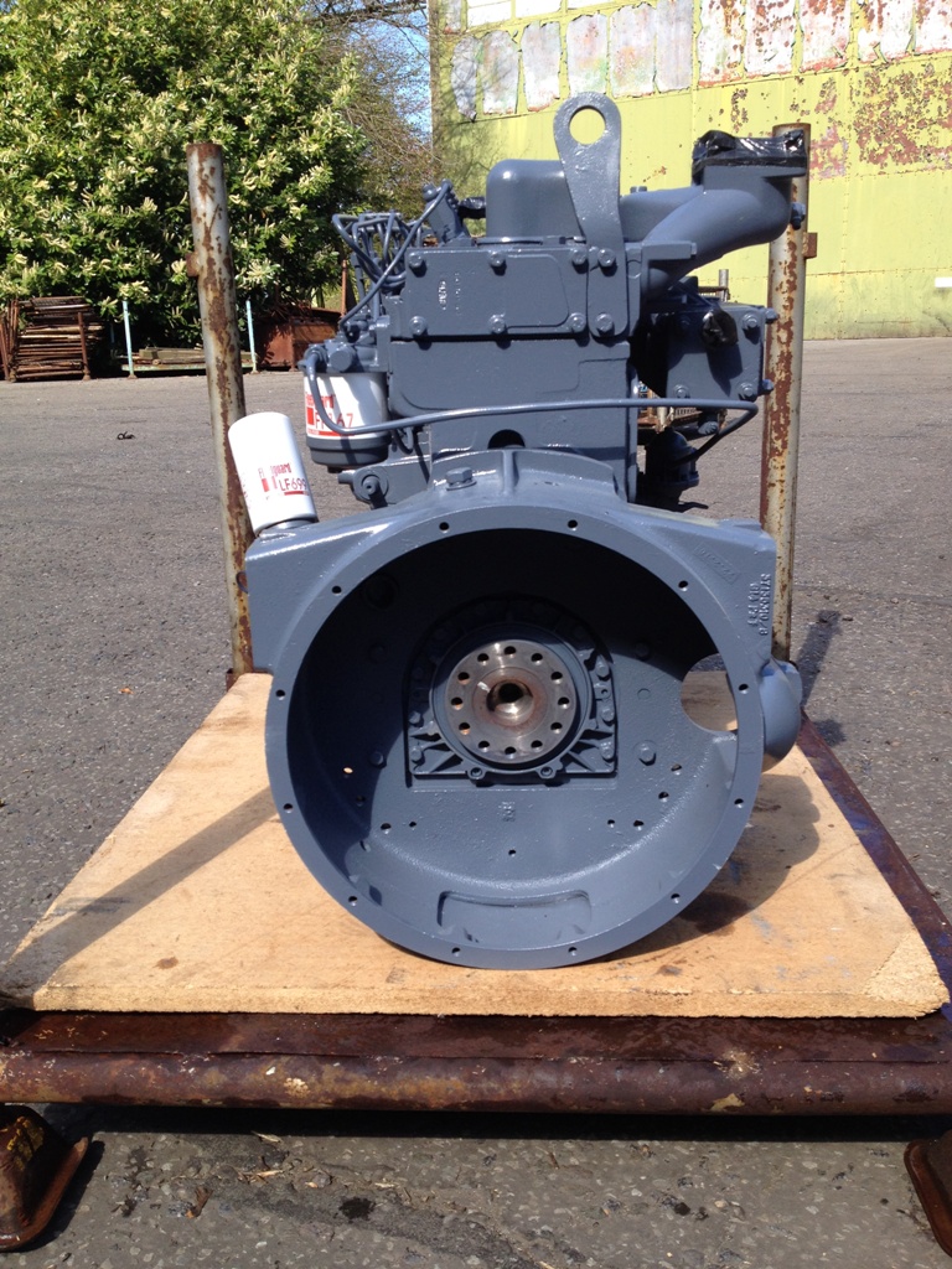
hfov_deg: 40.7
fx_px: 1283
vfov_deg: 52.6
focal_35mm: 35
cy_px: 634
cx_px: 476
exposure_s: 1/613
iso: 50
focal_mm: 4.28
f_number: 2.4
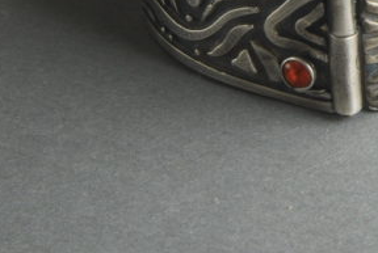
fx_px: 1935
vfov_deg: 7.4
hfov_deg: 11.0
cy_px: -38
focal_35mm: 184
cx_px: 453
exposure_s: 7.1
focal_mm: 46
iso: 100
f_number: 16
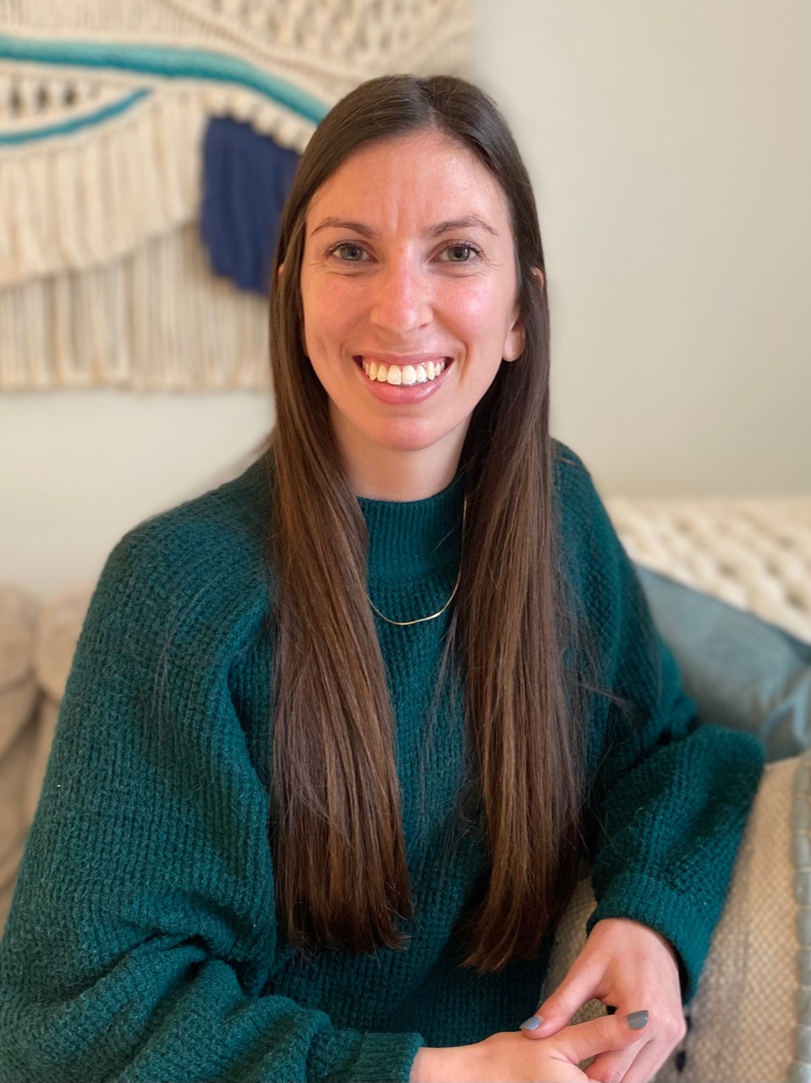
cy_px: 542
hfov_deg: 53.0
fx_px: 813
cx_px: 406
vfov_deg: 67.3
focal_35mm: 26
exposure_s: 1/60
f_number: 1.8
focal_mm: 4.25
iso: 400
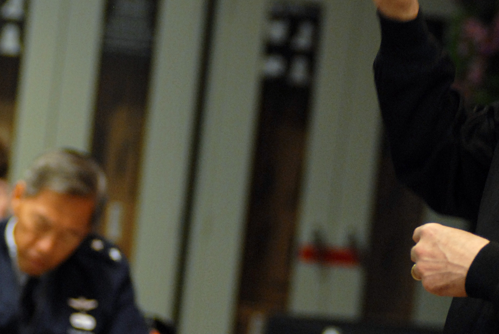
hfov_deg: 6.3
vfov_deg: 4.2
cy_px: 129
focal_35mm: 327
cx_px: 330
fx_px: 4538
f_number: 2.8
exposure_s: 1/30
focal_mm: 105
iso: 500
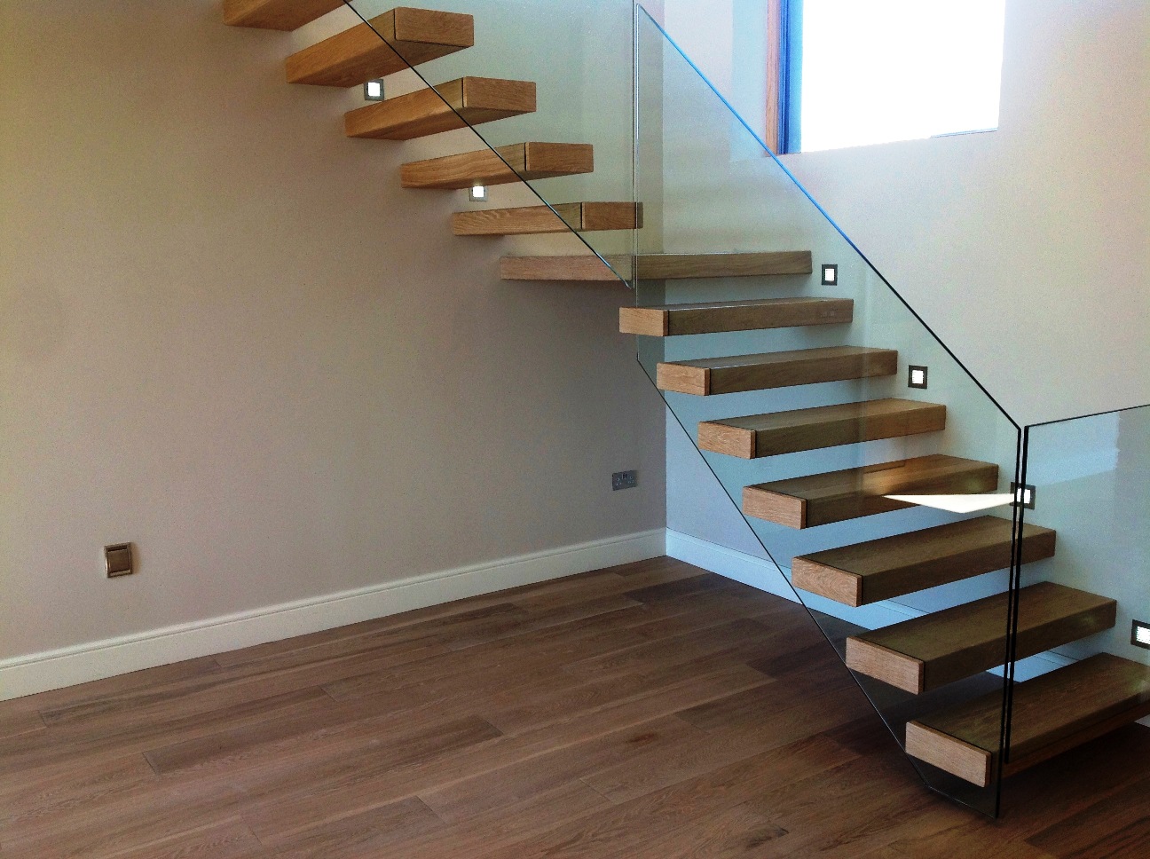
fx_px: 1161
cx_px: 575
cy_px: 430
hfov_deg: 52.7
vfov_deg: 40.6
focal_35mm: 35
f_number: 2.4
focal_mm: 4.28
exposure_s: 1/60
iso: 50
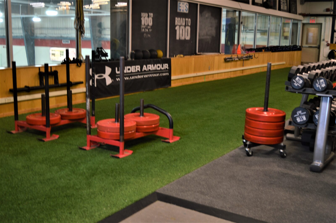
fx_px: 392
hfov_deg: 46.4
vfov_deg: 31.8
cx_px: 168
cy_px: 112
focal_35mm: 42
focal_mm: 28
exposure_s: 1/8
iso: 100
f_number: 4.2
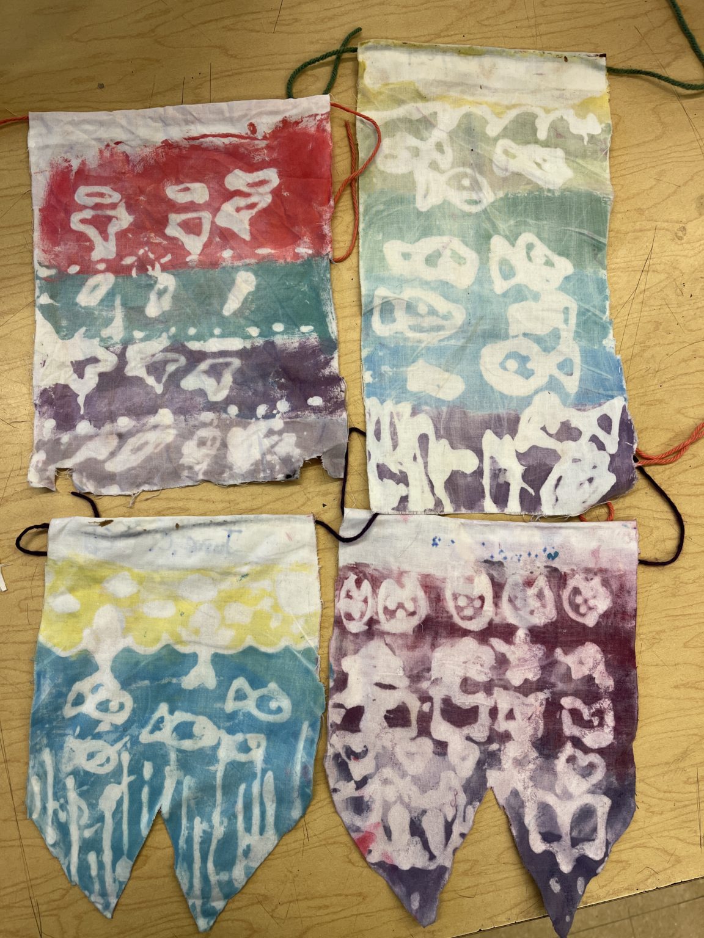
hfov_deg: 53.1
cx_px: 352
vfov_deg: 67.3
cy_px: 469
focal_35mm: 26
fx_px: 705
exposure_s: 1/60
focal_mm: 5.1
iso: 64
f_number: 1.6
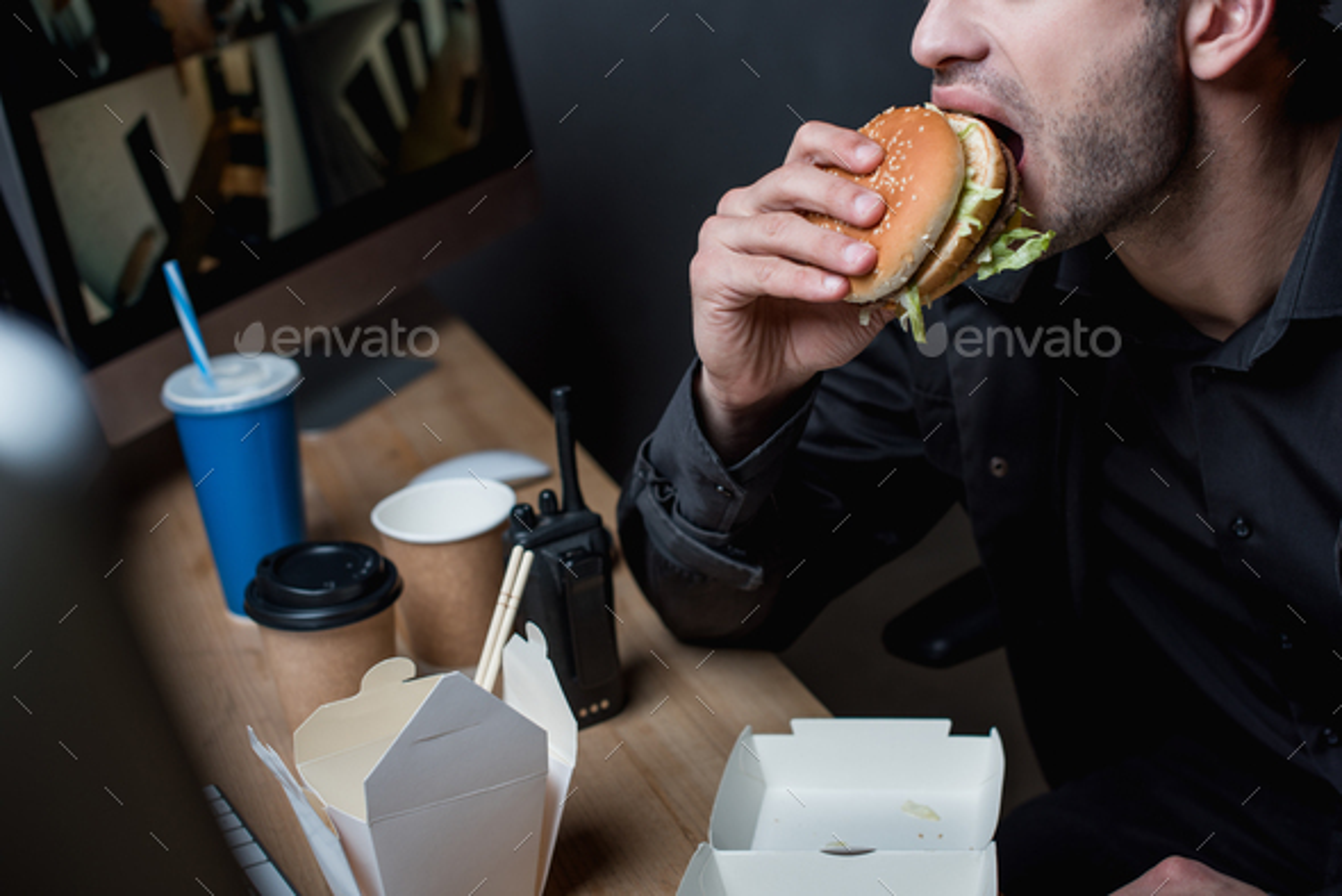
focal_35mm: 50
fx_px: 1865
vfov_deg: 27.0
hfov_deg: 39.6
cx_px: 671
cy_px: 448
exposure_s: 1/200
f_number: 4
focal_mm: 50
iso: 80
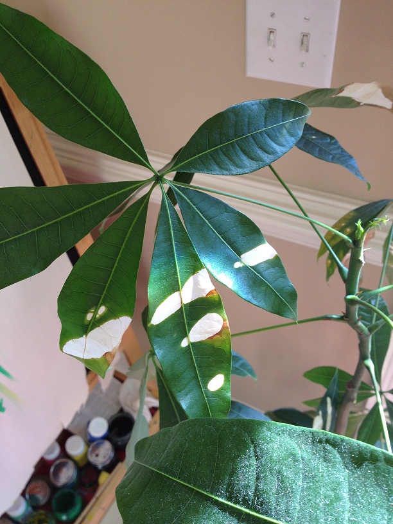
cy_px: 262
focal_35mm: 35
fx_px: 530
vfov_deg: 52.6
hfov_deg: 40.7
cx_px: 196
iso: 64
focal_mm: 4.28
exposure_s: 1/60
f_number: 2.4
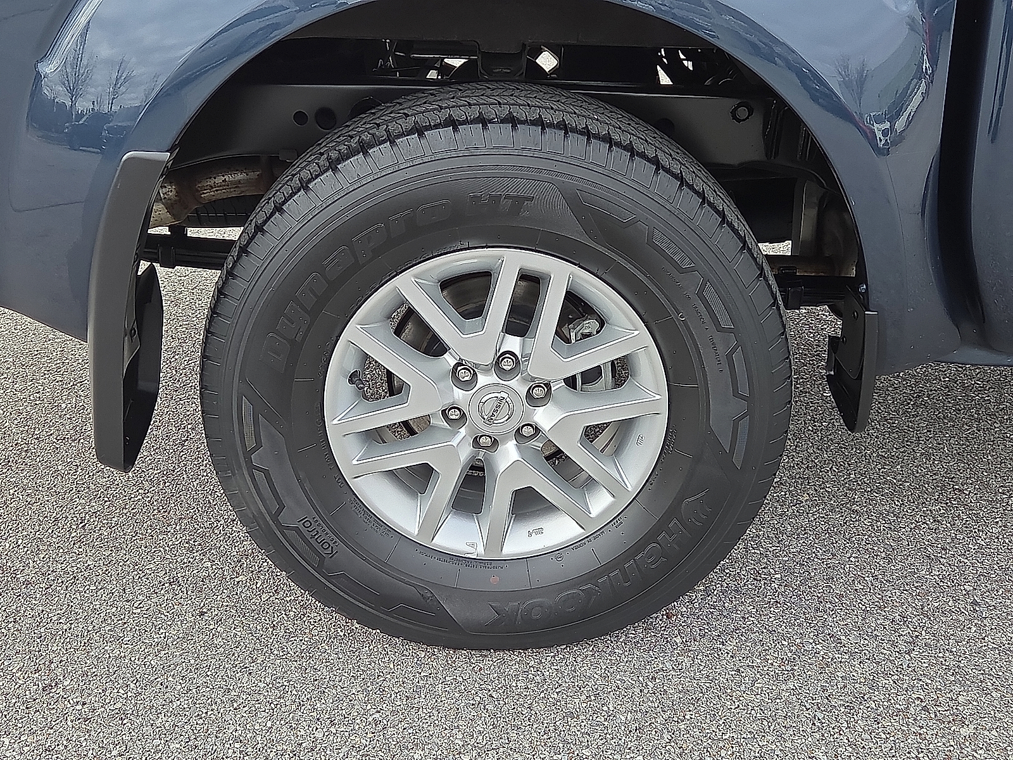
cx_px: 506
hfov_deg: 42.1
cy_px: 380
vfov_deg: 32.2
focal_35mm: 45
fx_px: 1317
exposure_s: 1/263
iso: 25
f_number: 1.8
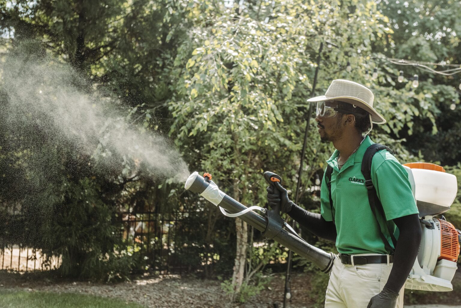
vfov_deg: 24.6
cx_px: 230
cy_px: 154
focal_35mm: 55
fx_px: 704
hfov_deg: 36.2
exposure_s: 1/2500
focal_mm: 55
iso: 1000
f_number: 4
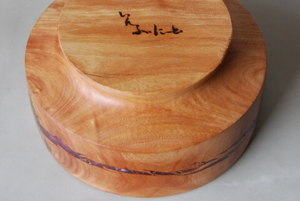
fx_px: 576
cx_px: 138
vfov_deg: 19.5
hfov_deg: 29.2
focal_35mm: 69
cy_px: 31
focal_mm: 23
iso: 200
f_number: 3.8
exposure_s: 1/50
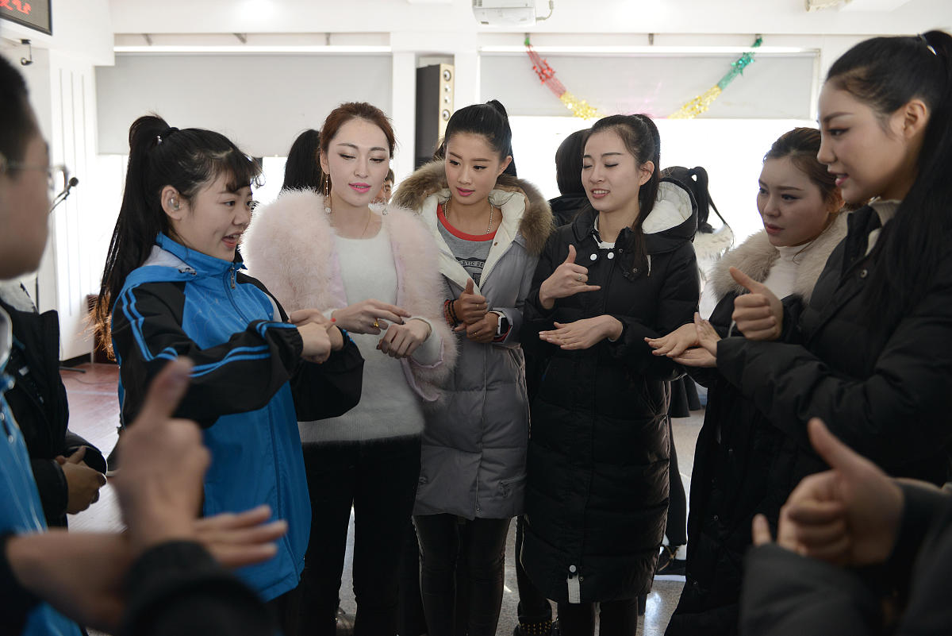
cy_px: 318
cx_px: 476
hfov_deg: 63.6
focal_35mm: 29
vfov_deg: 45.0
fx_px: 767
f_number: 2.8
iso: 640
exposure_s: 1/200
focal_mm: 29
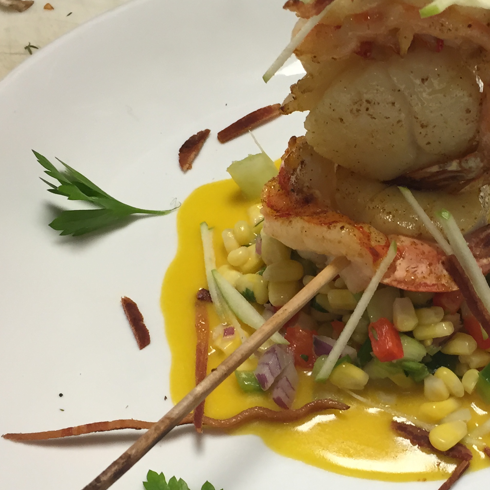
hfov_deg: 27.2
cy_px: 314
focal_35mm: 62
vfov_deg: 27.6
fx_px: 993
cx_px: 394
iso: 64
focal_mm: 4.15
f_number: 2.2
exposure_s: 1/30
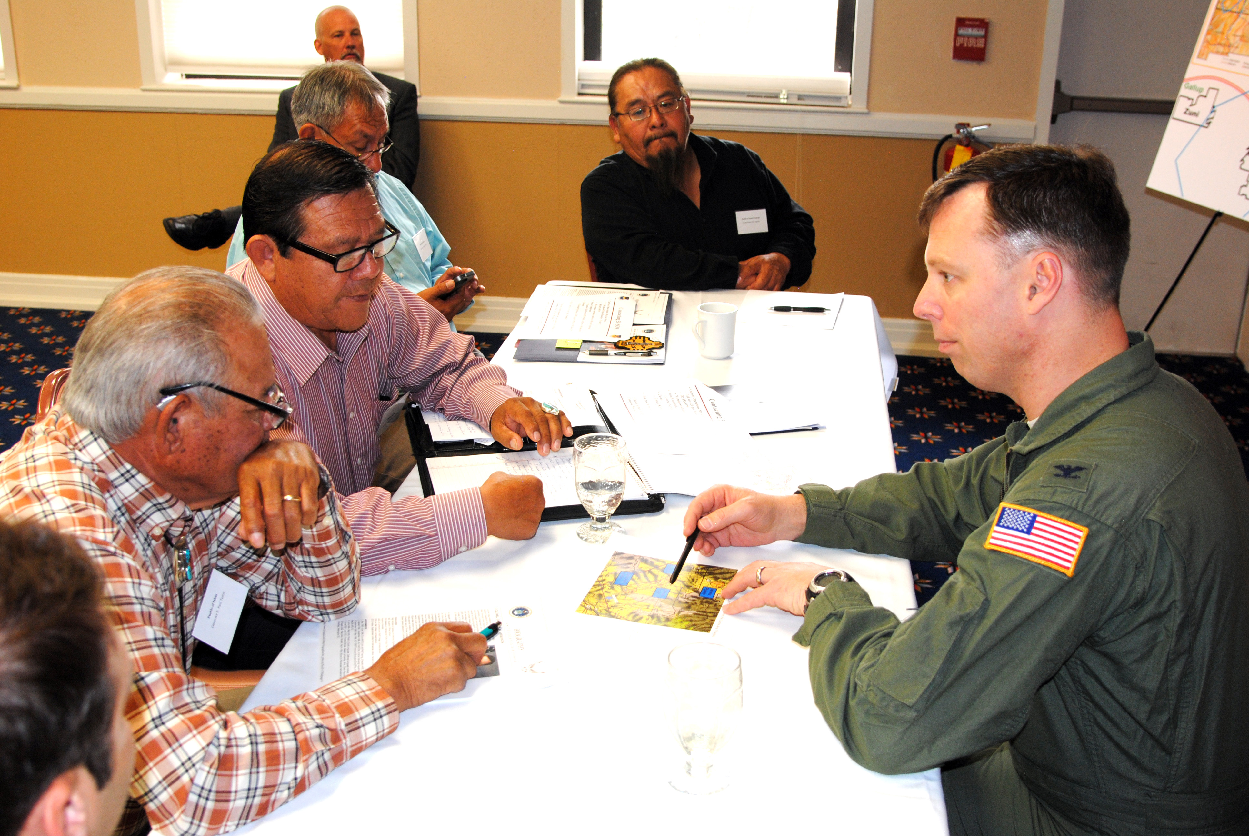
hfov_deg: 53.1
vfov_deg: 37.0
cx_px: 624
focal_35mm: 36
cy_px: 418
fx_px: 1250
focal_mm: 24
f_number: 4
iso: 400
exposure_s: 1/60
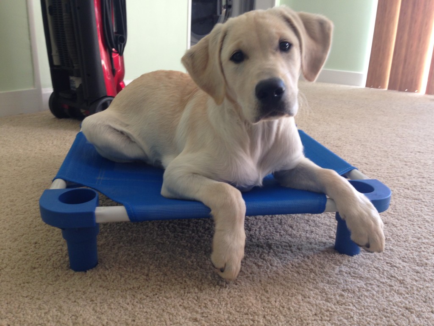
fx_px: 414
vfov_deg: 42.9
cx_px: 217
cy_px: 163
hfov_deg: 55.4
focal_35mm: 33
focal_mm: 4.12
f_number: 2.4
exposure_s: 1/30
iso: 50
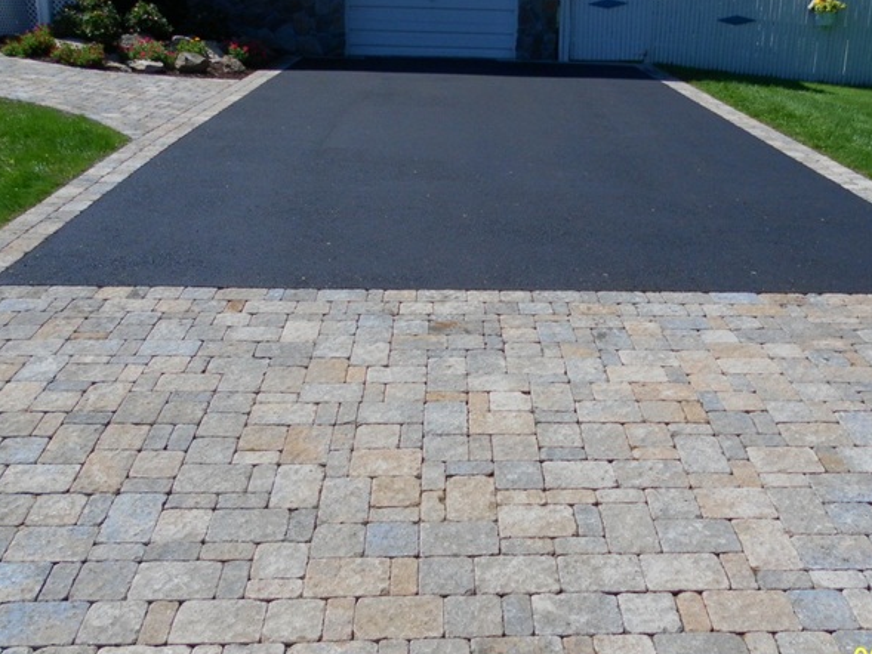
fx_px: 957
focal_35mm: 38
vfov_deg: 37.7
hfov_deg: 48.9
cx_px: 483
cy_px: 318
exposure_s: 1/200
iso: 80
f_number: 8
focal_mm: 4.9
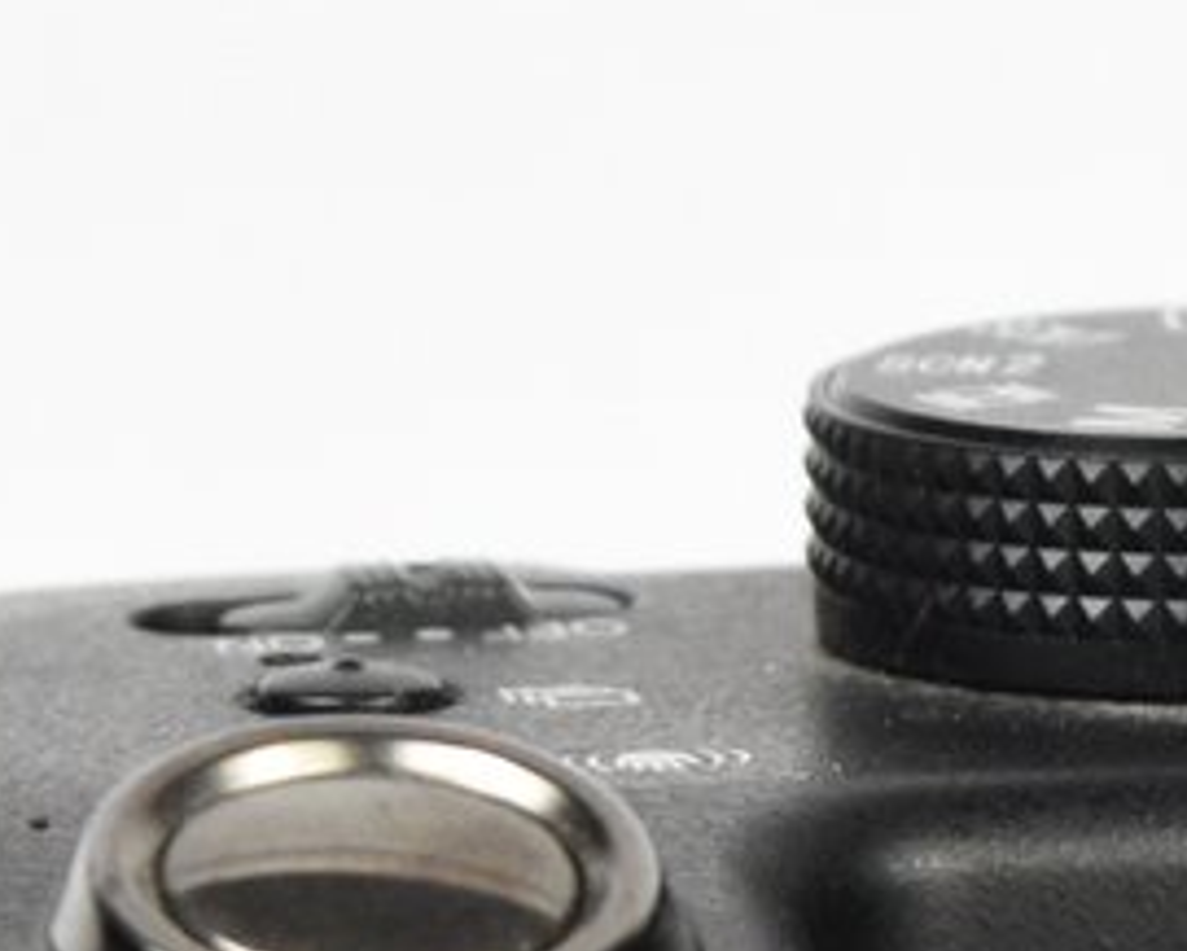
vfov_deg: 3.1
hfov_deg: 3.9
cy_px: 2233
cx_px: 2006
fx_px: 17536
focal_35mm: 499
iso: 1250
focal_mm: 48
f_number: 7.1
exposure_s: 1/200
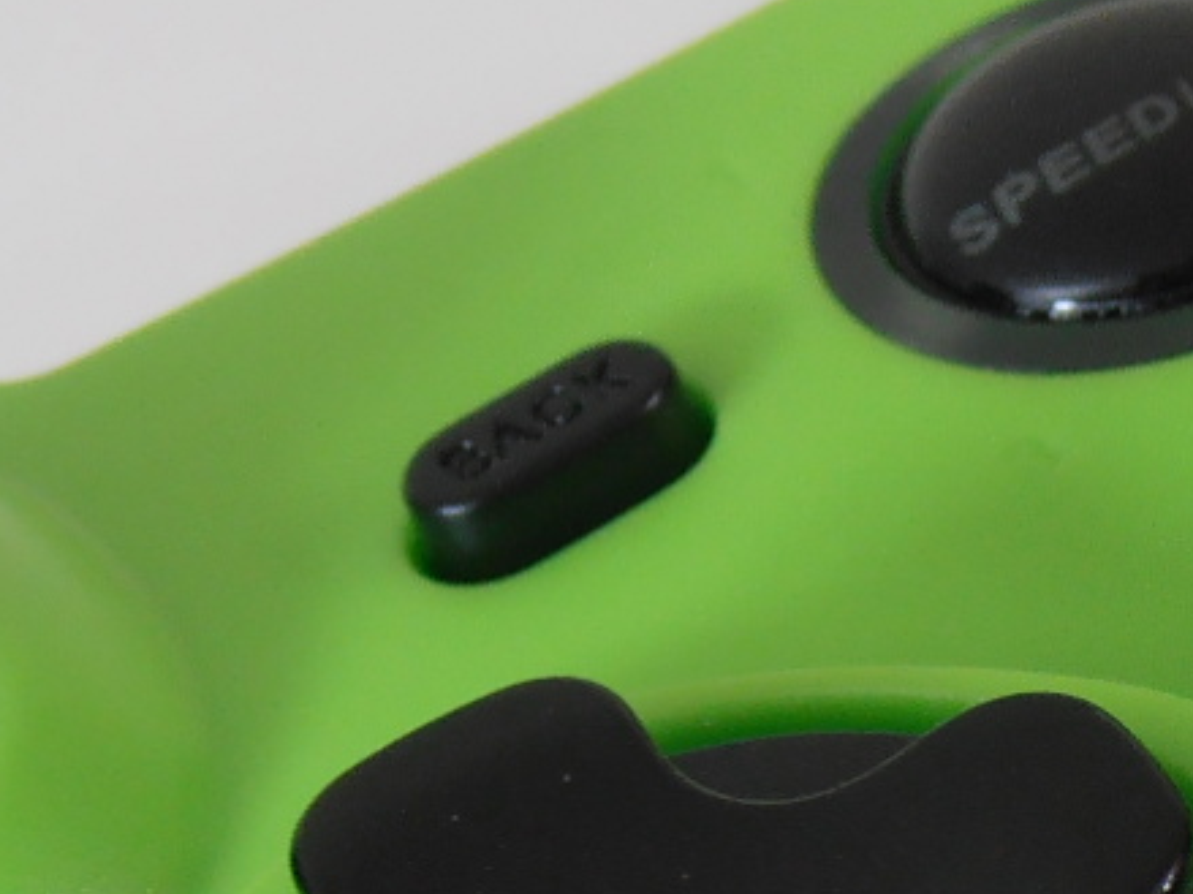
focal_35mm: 135
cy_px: 875
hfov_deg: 14.4
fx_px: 4651
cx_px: 1125
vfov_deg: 10.9
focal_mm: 6.61
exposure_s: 1/40
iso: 125
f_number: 3.9
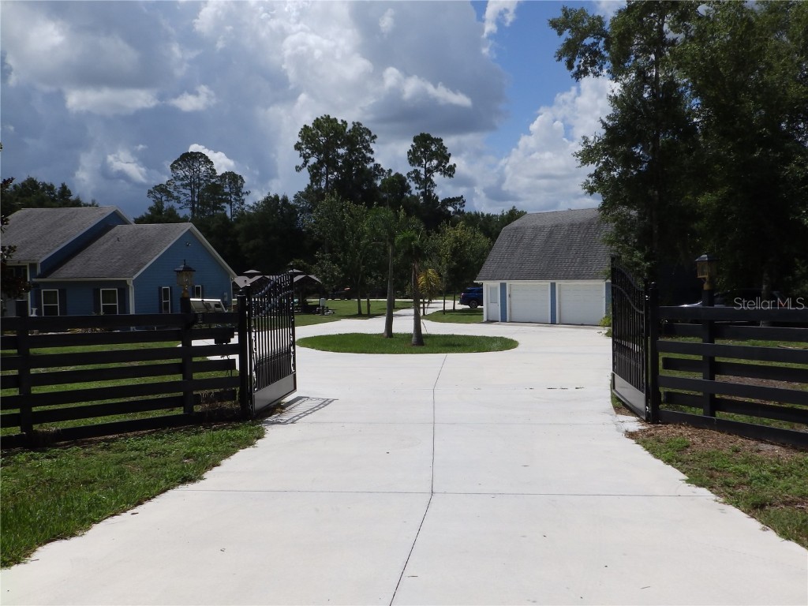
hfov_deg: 56.8
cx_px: 404
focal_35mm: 32
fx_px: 747
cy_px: 303
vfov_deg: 44.2
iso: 80
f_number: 5
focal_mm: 5.7
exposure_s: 1/800
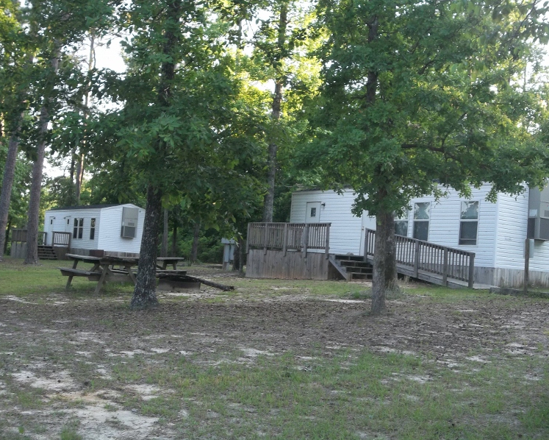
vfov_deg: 32.8
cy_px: 220
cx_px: 272
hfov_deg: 40.3
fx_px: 748
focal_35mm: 46
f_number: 4.5
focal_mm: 7.8
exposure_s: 1/60
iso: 160
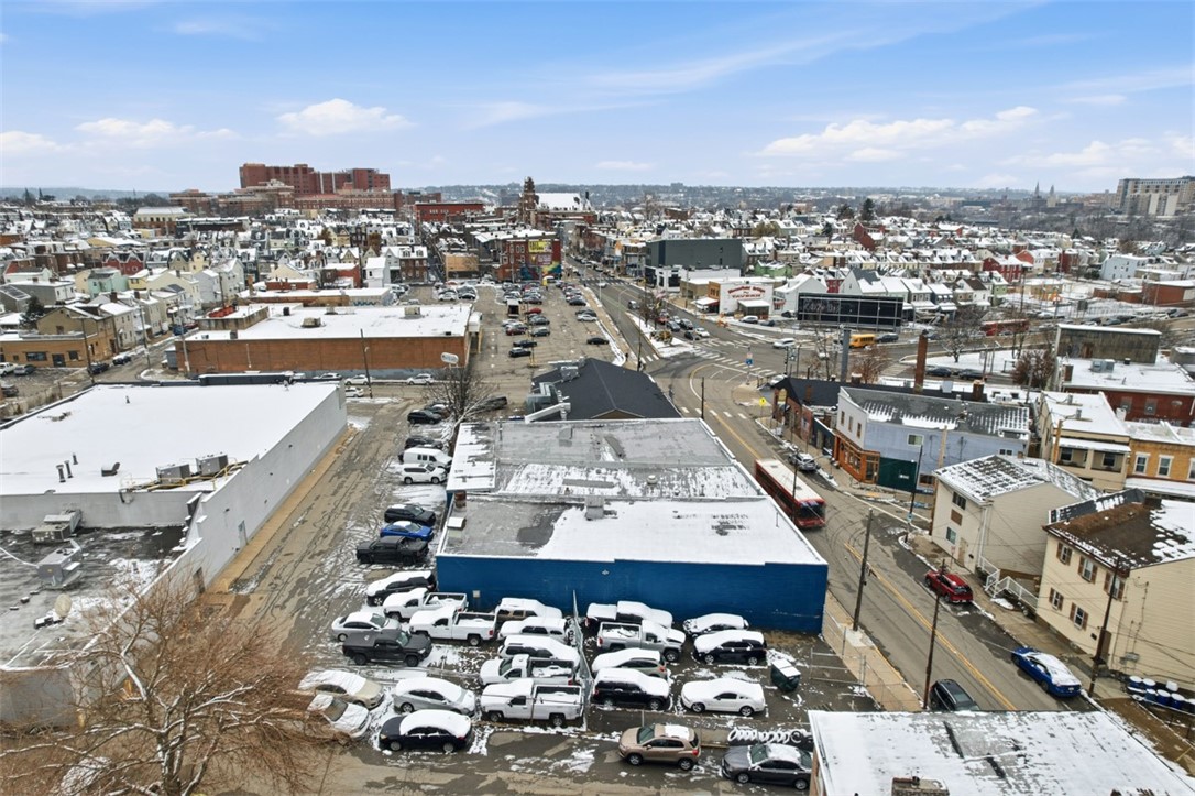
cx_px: 598
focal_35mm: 22
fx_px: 730
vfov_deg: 57.2
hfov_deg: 78.6
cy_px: 398
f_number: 2.8
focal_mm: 8.4
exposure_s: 1/125
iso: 100
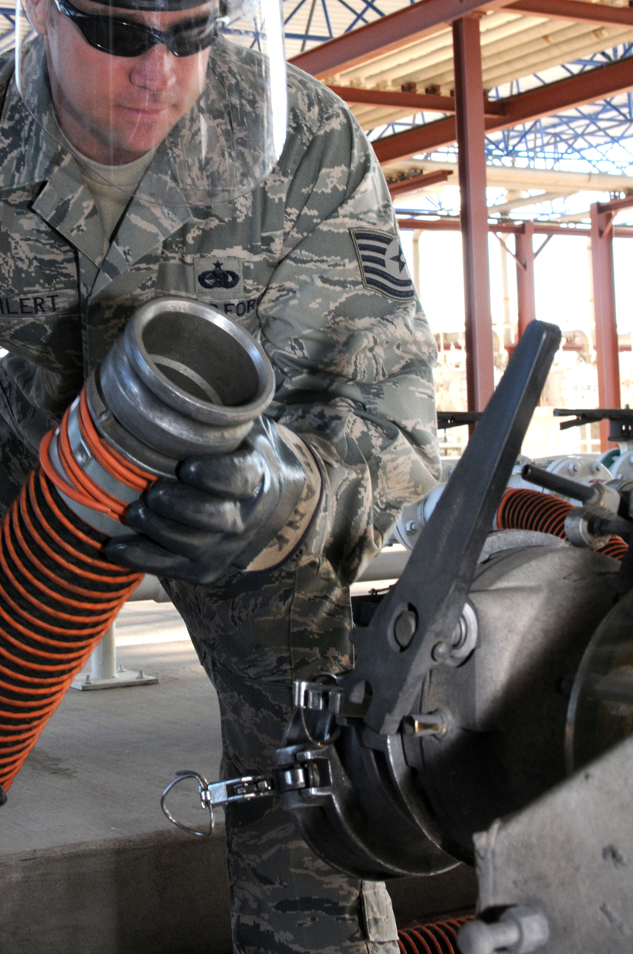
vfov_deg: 34.2
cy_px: 322
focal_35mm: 58
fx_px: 1534
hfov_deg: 23.2
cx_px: 218
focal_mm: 28
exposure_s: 1/125
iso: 640
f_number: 10
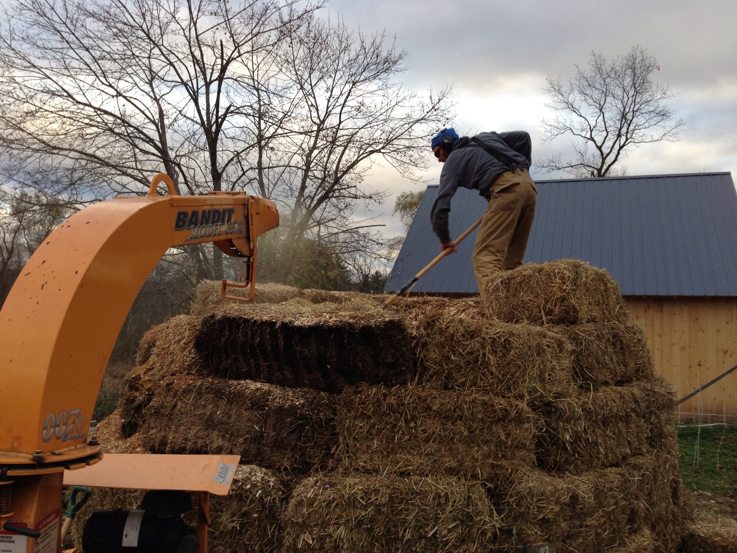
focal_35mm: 33
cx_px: 368
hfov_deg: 55.4
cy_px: 276
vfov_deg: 42.9
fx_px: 703
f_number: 2.4
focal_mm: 4.13
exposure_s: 1/120
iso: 50
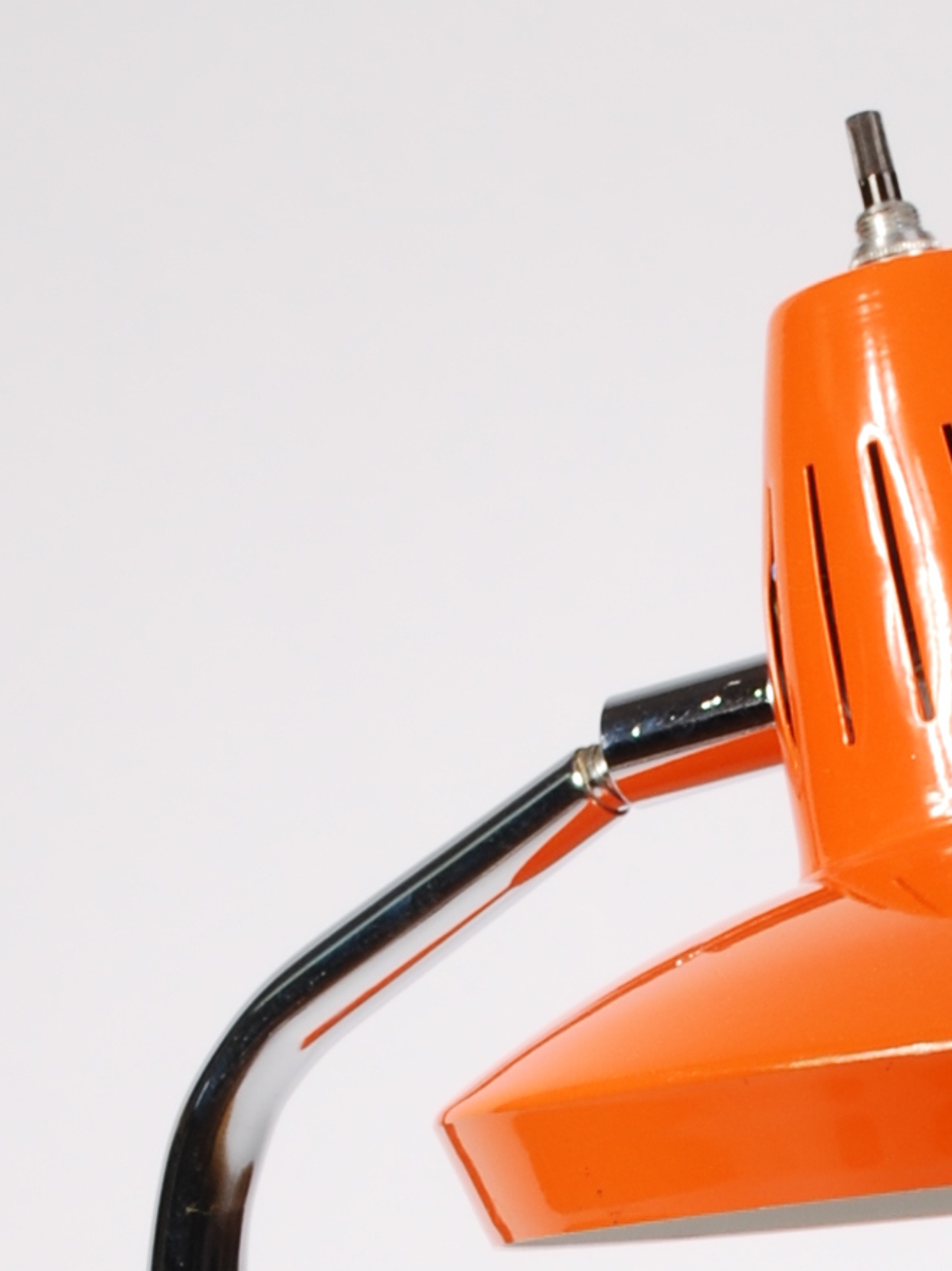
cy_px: 2032
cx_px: 750
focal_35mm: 245
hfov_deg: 6.1
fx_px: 8990
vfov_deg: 7.9
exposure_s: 1/60
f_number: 14
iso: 100
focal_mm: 40
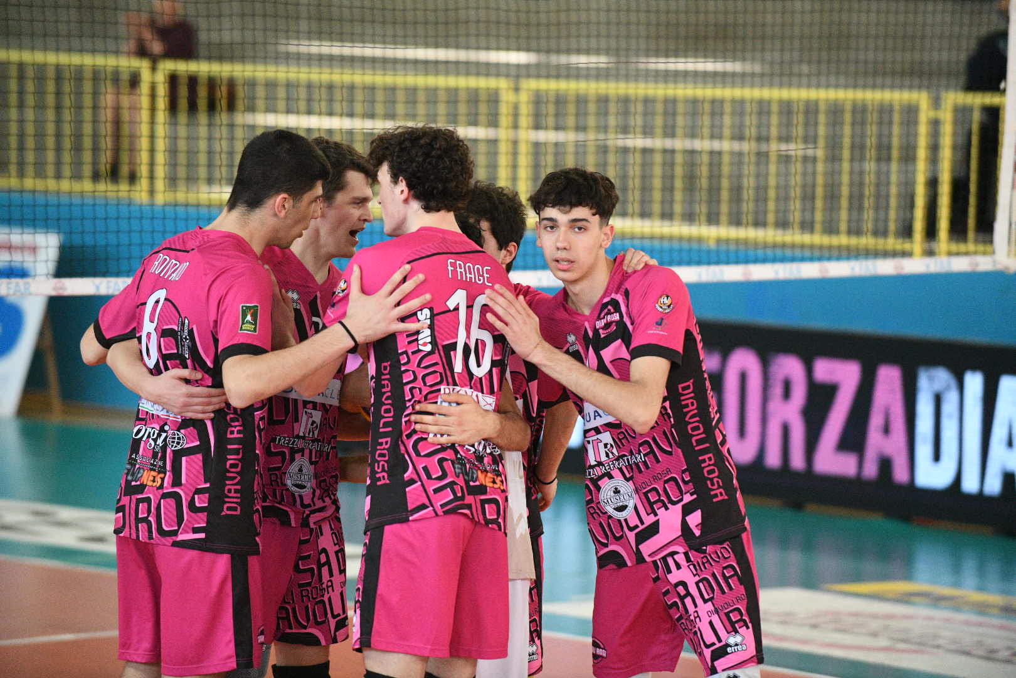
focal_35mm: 200
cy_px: 339
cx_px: 508
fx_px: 5644
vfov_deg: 6.9
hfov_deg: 10.3
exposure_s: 1/1000
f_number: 3.2
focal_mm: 200
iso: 6400
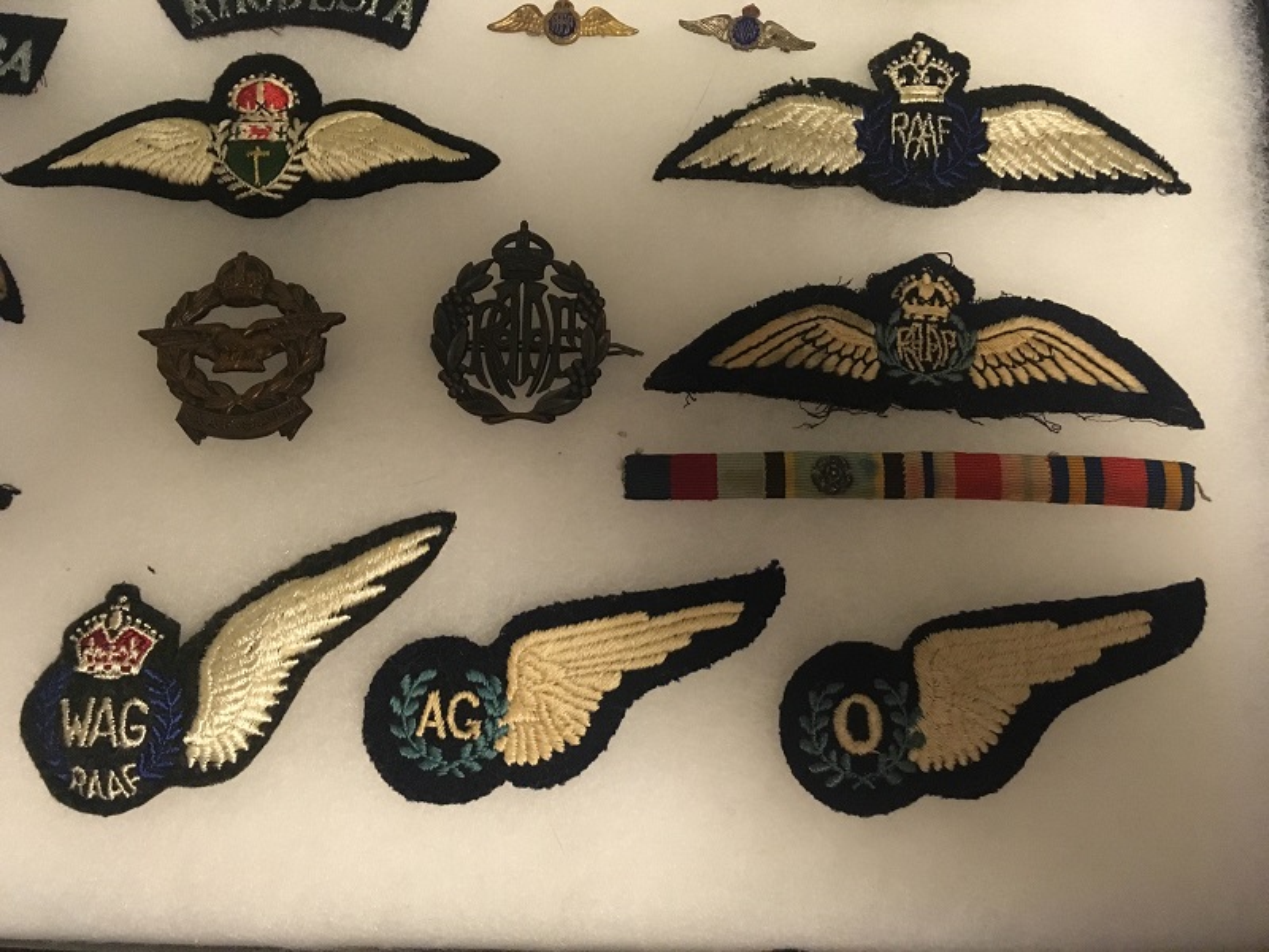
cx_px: 634
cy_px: 476
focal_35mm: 29
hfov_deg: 61.7
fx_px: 1063
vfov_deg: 48.2
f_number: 2.2
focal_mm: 4.15
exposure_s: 1/15
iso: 250
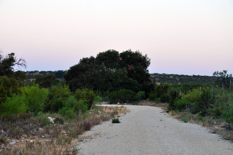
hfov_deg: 16.1
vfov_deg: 10.7
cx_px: 116
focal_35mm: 128
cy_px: 78
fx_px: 824
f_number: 8
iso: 800
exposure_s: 1/80
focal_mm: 85
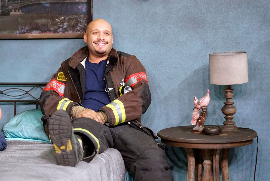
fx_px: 878
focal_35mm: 117
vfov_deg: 11.7
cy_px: 90
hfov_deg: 17.5
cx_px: 135
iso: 8000
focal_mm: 117
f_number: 3.2
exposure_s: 1/320
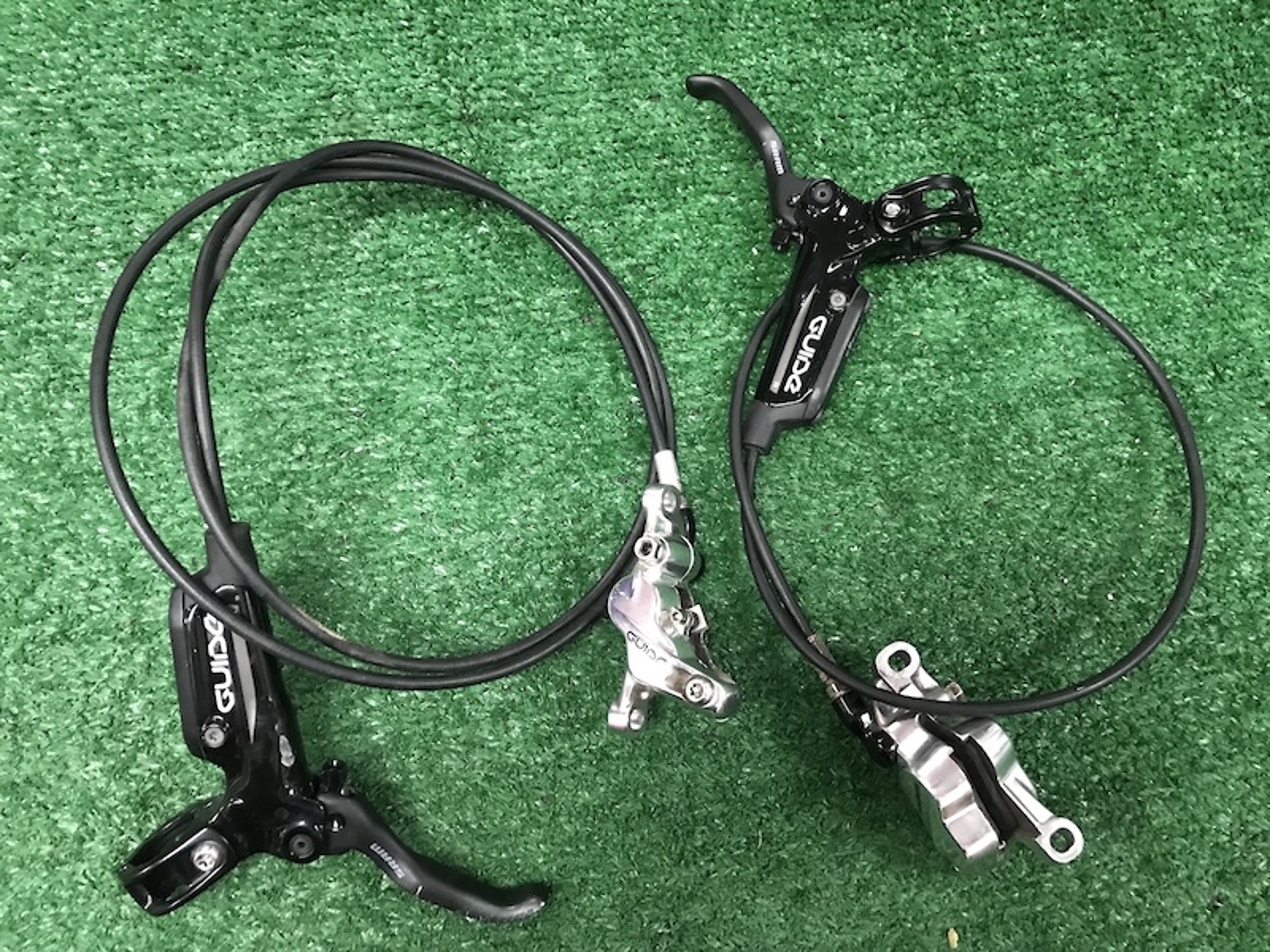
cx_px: 635
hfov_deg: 63.4
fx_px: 1027
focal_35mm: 28
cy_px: 476
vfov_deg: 49.7
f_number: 1.8
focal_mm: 3.99
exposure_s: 1/11
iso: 100
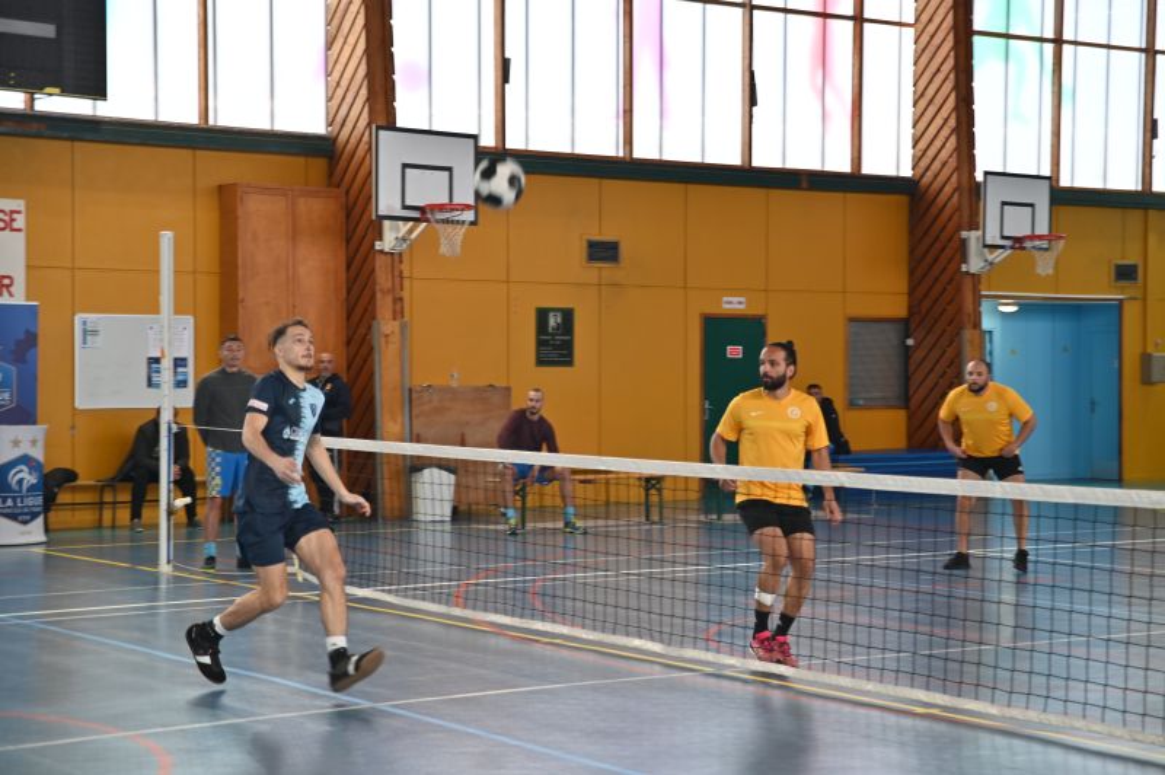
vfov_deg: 19.4
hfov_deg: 28.9
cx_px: 582
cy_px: 388
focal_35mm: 70
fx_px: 2263
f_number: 2.8
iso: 400
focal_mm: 70
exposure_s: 1/200
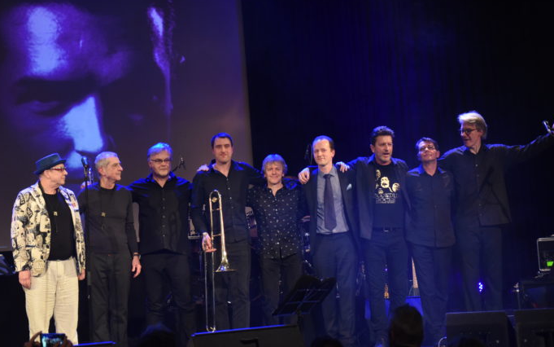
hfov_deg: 29.8
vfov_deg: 18.9
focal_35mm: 69
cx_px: 264
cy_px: 165
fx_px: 1042
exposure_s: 1/200
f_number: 2.8
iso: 2500
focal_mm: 60
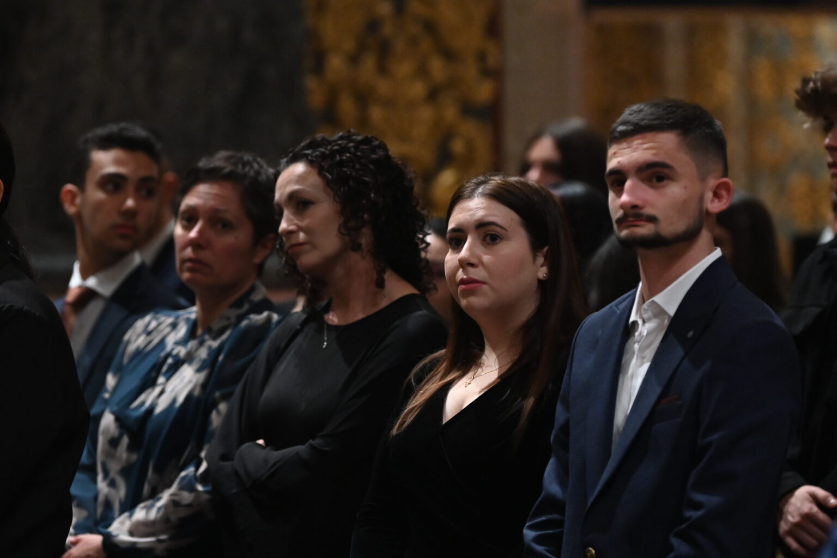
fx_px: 5045
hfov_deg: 9.5
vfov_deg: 6.3
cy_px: 279
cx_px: 418
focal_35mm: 217
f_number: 2.8
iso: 5000
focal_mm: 145
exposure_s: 1/100
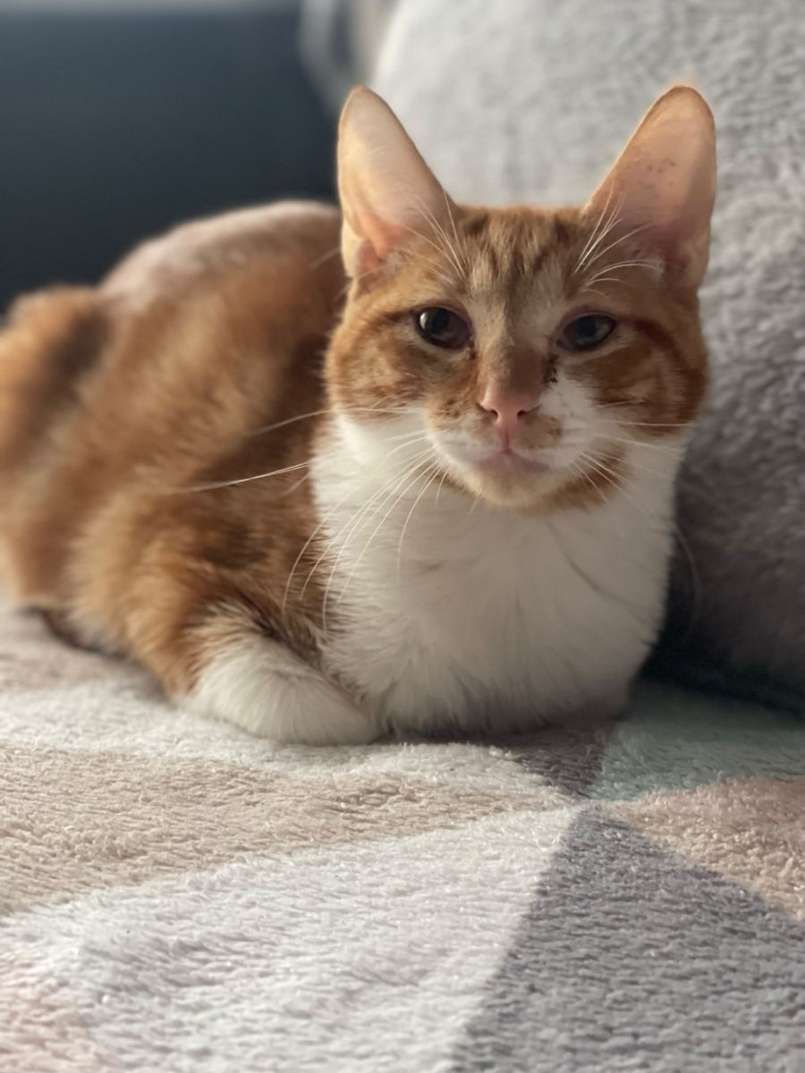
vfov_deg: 30.3
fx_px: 1984
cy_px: 536
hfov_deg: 22.9
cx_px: 402
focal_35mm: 64
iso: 400
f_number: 2.2
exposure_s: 1/40
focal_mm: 7.5
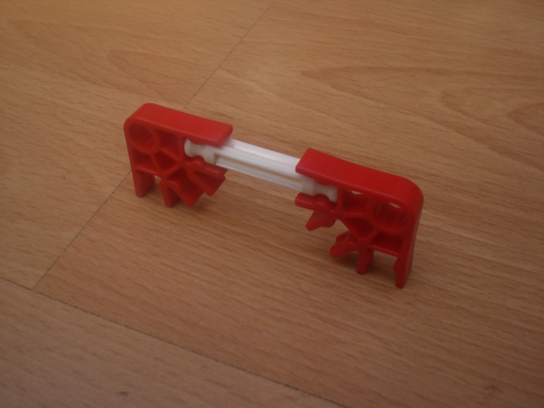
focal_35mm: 38
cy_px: 204
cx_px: 272
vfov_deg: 37.7
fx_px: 597
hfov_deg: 49.0
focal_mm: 6.3
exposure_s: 1/250
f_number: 3.1
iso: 50
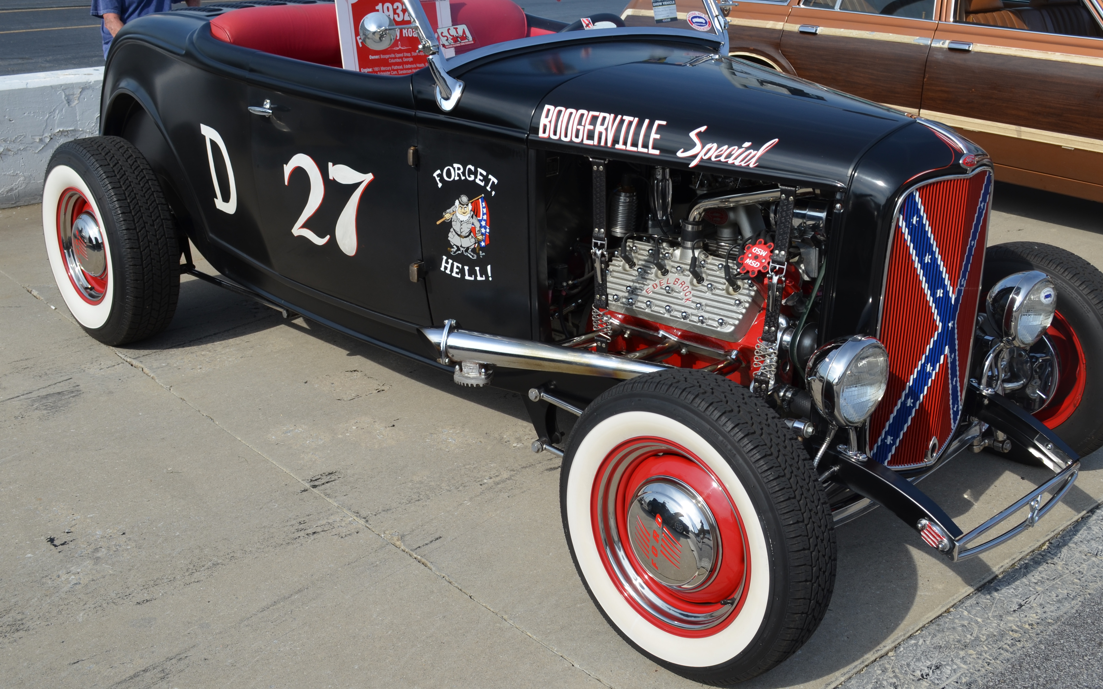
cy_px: 290
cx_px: 599
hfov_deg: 47.1
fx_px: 1263
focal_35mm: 42
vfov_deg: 30.5
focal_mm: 24
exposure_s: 1/250
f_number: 8
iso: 100
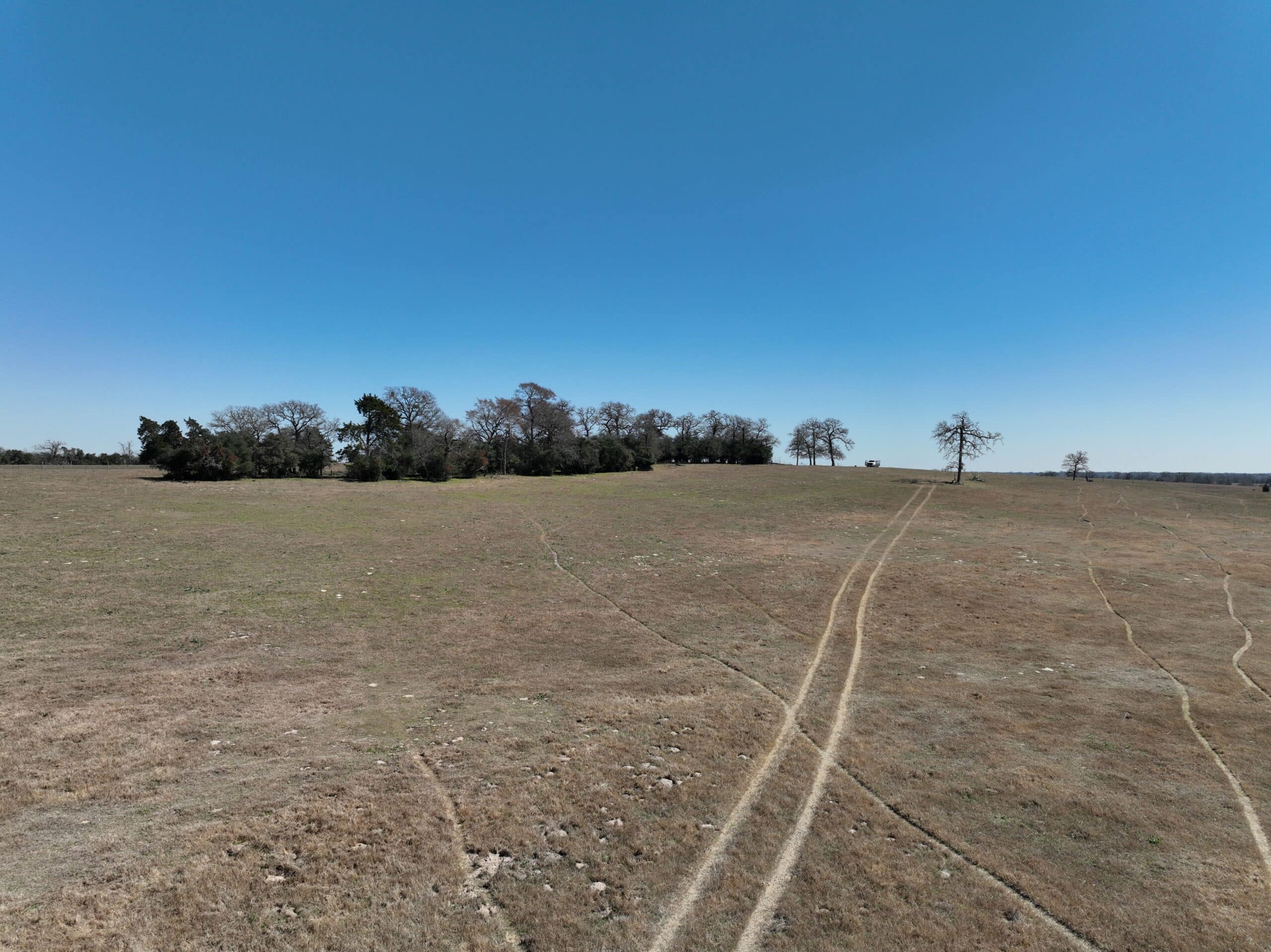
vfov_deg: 56.8
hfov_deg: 71.6
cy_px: 476
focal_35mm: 24
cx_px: 636
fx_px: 881
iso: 100
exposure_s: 1/60
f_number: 4.5
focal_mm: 12.29
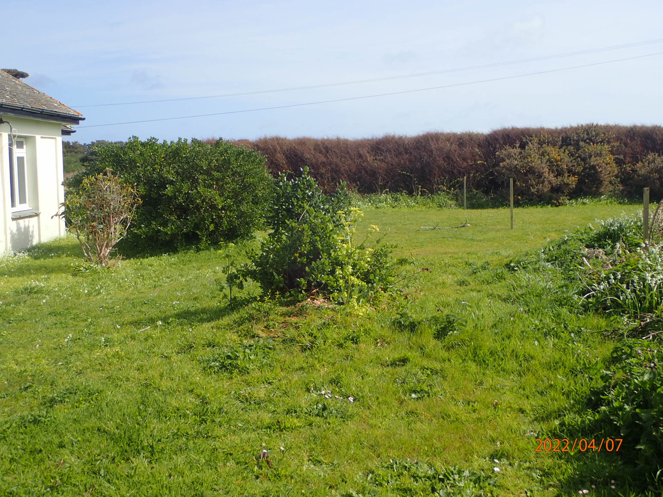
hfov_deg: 41.2
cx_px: 332
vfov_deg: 31.5
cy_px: 248
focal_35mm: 46
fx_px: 881
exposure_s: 1/640
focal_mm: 8.41
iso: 100
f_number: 4.5
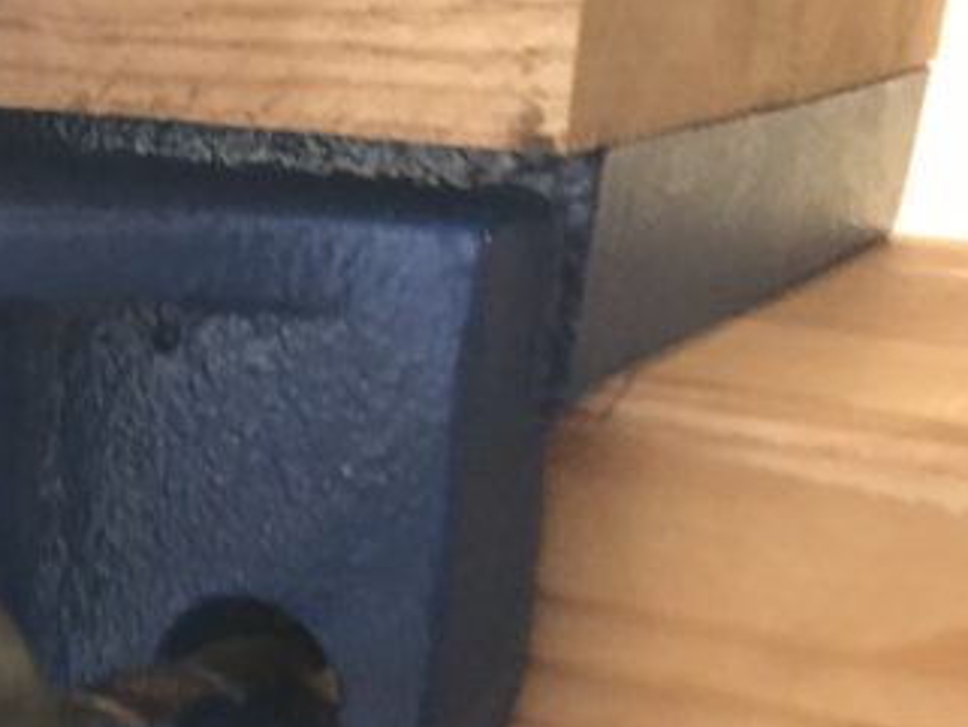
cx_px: -63
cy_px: 664
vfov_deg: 21.4
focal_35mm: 67
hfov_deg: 26.9
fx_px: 1874
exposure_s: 1/6
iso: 100
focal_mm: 3.99
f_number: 1.8
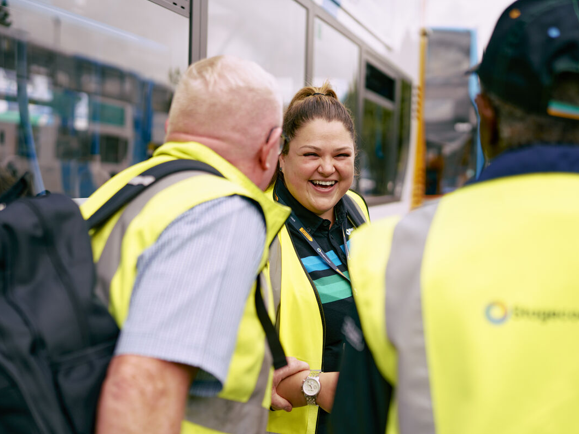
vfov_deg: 24.4
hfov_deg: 32.2
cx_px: 265
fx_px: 1003
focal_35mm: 60
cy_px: 217
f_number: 2.5
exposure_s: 1/3200
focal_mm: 55
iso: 250
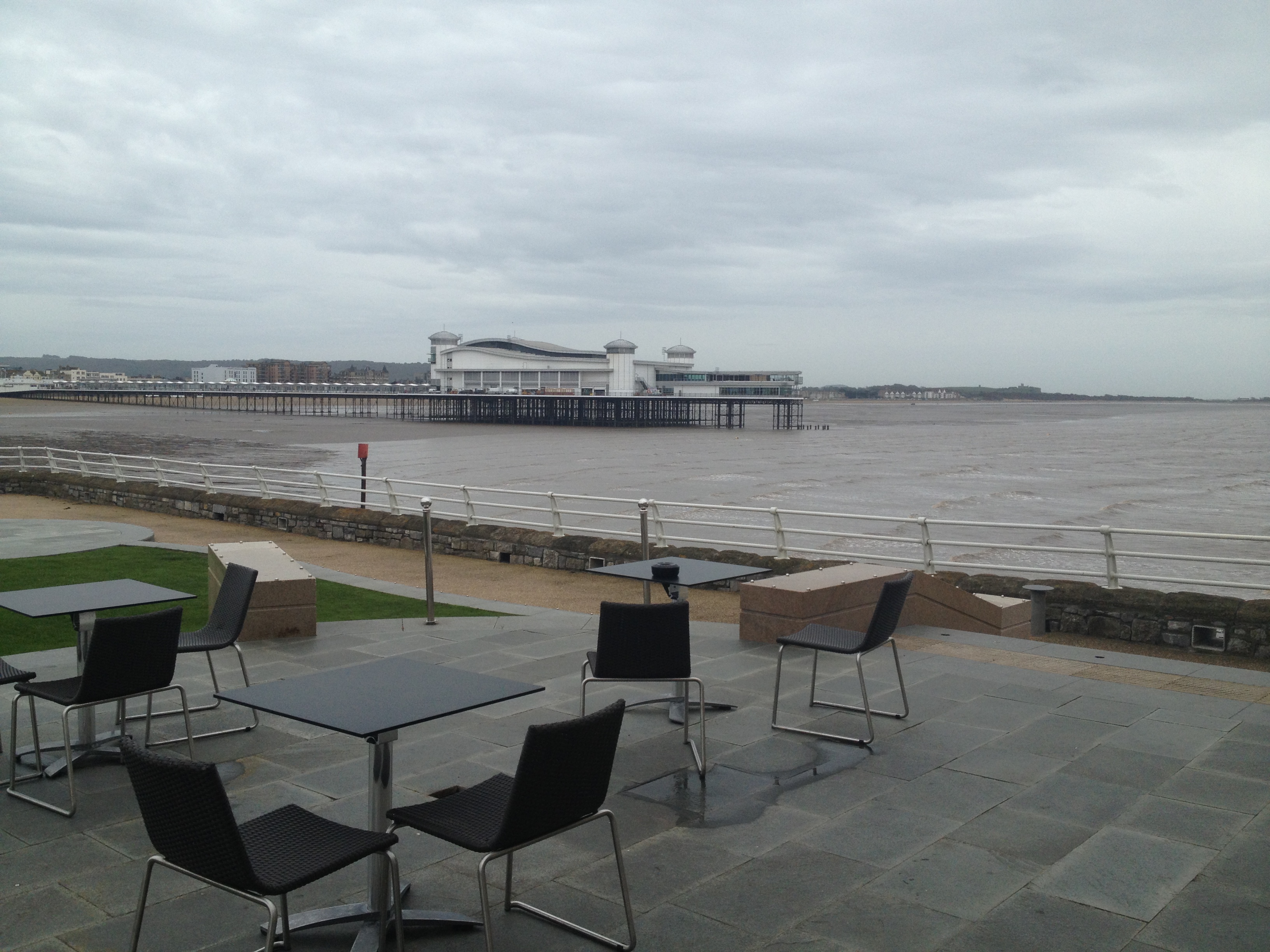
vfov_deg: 40.7
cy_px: 476
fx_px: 1284
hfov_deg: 52.6
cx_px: 635
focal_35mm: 35
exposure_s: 1/495
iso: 50
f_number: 2.4
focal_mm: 4.28
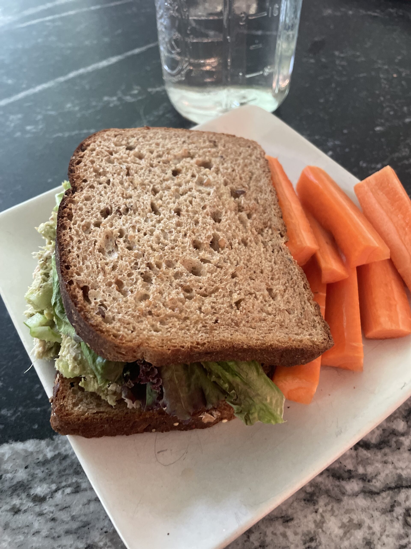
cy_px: 274
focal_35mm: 26
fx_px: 412
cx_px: 206
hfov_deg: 53.1
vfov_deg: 67.3
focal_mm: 4.2
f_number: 1.6
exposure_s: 1/40
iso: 400
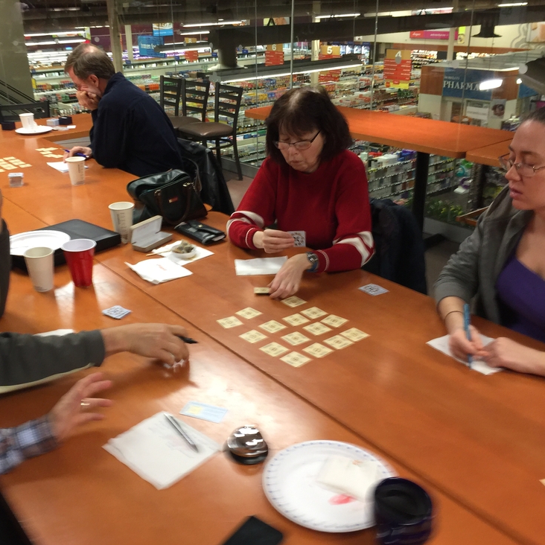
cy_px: 276
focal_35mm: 35
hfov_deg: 47.1
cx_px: 238
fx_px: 623
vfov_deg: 47.2
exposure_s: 1/15
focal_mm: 4.15
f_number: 2.2
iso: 40
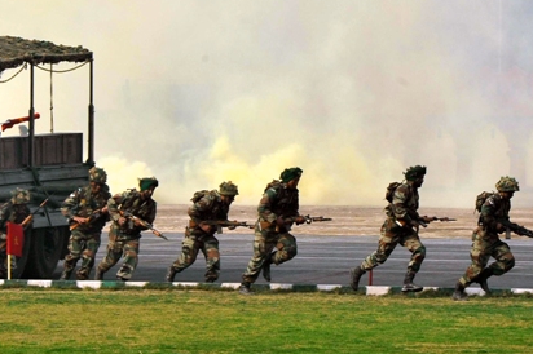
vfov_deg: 4.7
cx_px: 169
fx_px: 4305
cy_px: 135
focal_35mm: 291
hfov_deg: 7.1
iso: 640
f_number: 13
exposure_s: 1/640
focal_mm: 200
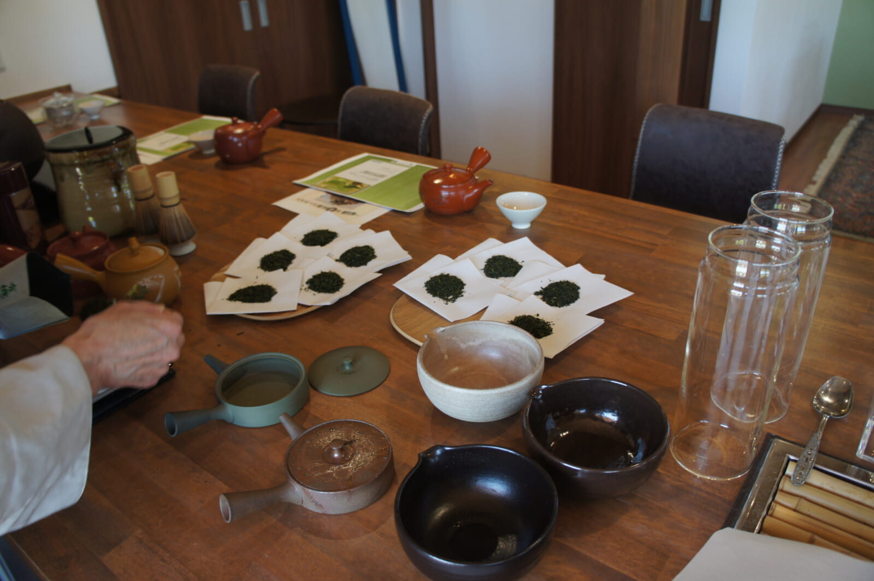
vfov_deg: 47.9
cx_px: 437
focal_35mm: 27
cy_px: 290
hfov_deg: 67.4
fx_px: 655
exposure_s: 1/40
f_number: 4
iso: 200
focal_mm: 18
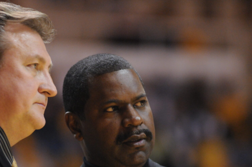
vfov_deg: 3.3
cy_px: 106
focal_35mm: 411
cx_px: 93
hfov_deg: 5.0
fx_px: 2874
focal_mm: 200
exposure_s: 1/640
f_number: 3.2
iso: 2000
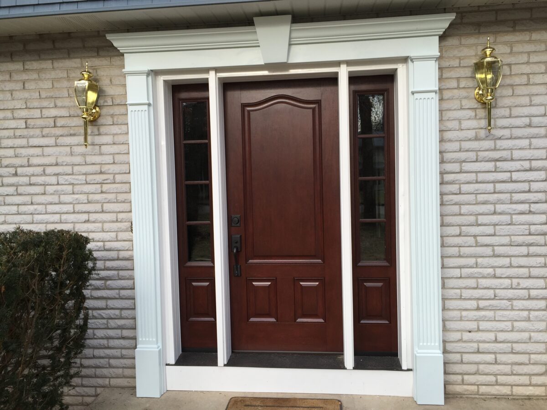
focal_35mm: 29
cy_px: 205
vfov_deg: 48.2
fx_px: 458
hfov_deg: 61.7
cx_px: 274
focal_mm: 4.15
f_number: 2.2
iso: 32
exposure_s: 1/278
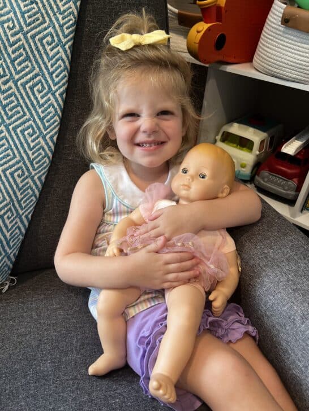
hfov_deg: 53.1
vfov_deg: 67.3
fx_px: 309
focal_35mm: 26
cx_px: 154
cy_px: 206
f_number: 1.5
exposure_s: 1/120
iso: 125
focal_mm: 5.7
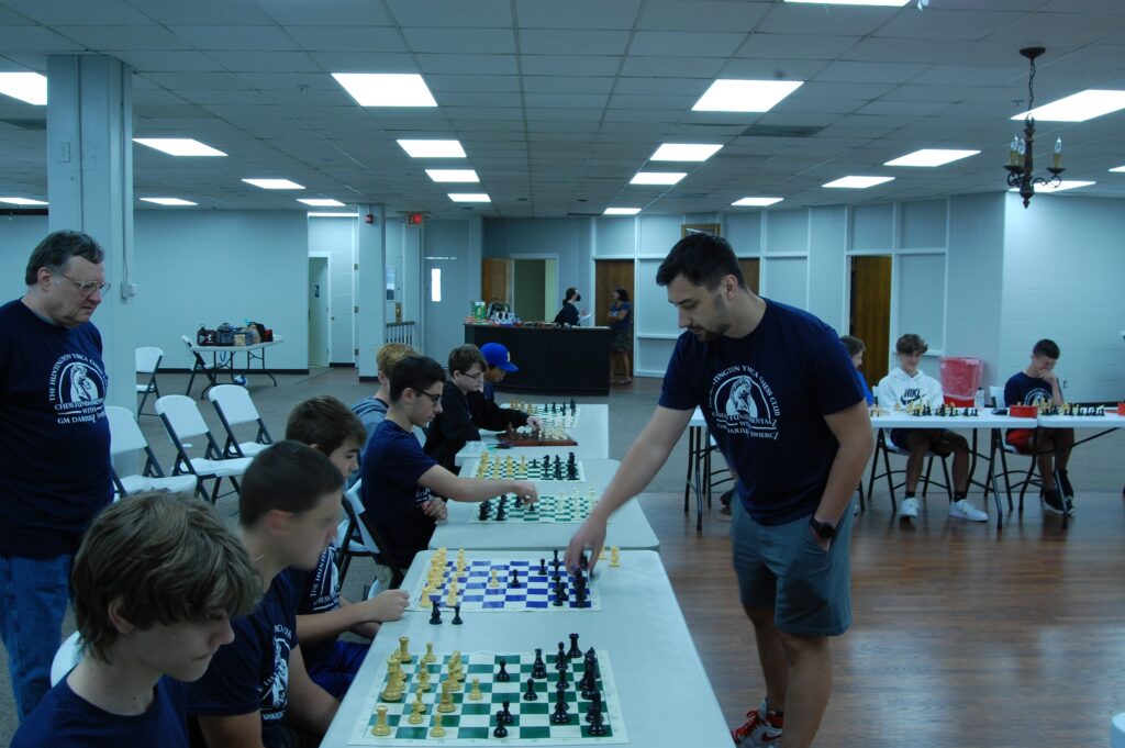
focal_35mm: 33
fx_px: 1030
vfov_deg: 39.9
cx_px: 562
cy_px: 374
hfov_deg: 57.3
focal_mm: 22
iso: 400
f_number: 10
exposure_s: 1/8
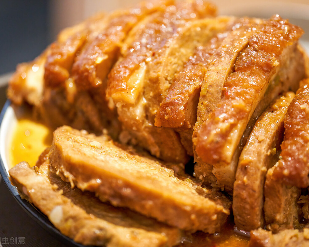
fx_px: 723
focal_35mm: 79
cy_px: 124
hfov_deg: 24.1
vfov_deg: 19.4
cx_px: 178
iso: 5000
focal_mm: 70
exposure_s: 1/80
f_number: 2.8
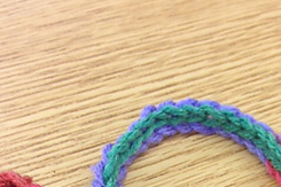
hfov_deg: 28.6
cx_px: 192
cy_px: 250
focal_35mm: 70
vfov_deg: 18.0
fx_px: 546
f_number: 2.4
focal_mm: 4.12
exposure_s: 1/20
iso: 50
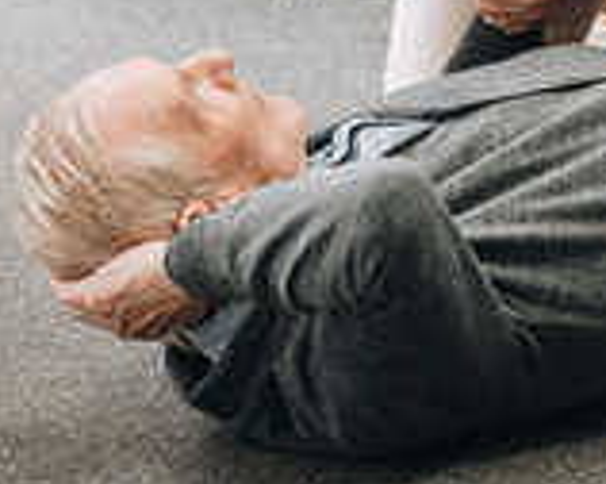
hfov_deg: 6.1
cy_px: -127
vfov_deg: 4.9
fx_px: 5661
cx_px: 874
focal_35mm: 316
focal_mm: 90
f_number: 2.8
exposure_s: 1/200
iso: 125
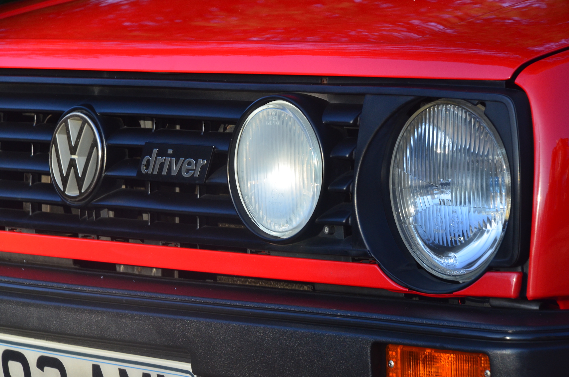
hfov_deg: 10.2
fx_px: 3194
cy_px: 188
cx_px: 284
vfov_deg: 6.8
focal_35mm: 202
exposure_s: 1/200
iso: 400
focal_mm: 135
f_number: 10
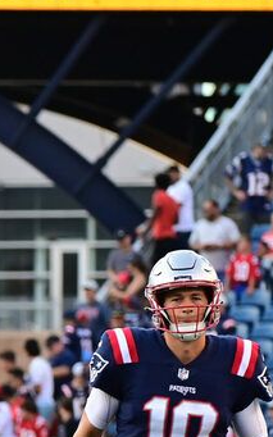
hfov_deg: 2.1
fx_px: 7288
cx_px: -270
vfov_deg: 3.4
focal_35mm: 612
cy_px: 420
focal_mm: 200
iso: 2000
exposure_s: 1/1000
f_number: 5.6
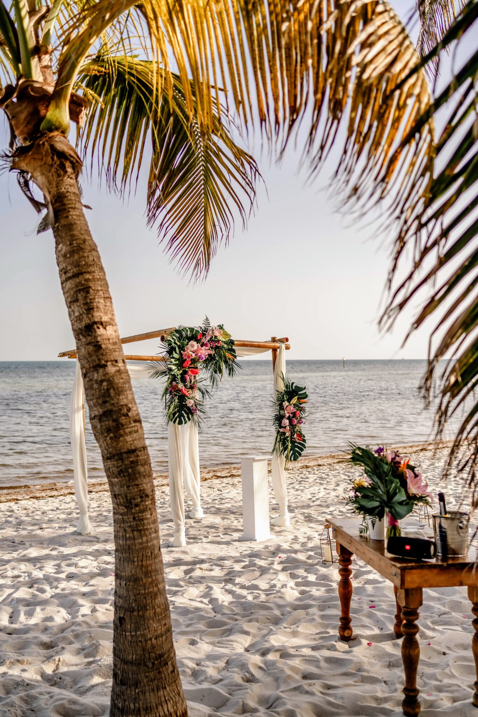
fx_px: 697
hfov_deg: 37.8
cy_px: 358
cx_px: 239
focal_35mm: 35
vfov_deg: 54.4
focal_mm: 35
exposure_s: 1/1000
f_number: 2.5
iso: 100
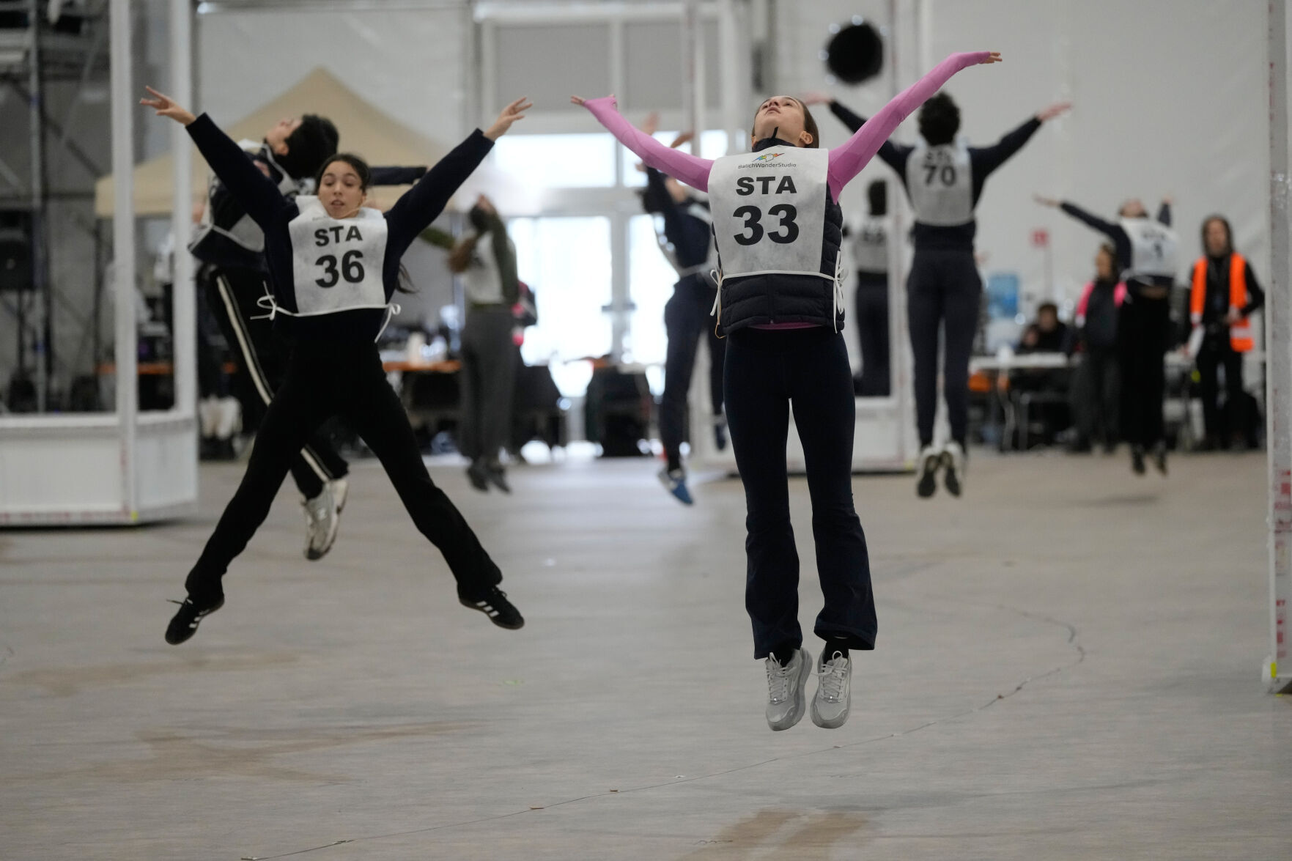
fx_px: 6136
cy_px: 430
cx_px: 646
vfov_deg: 8.0
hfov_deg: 12.0
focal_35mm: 171
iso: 4000
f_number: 3.5
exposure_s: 1/320
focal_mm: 171
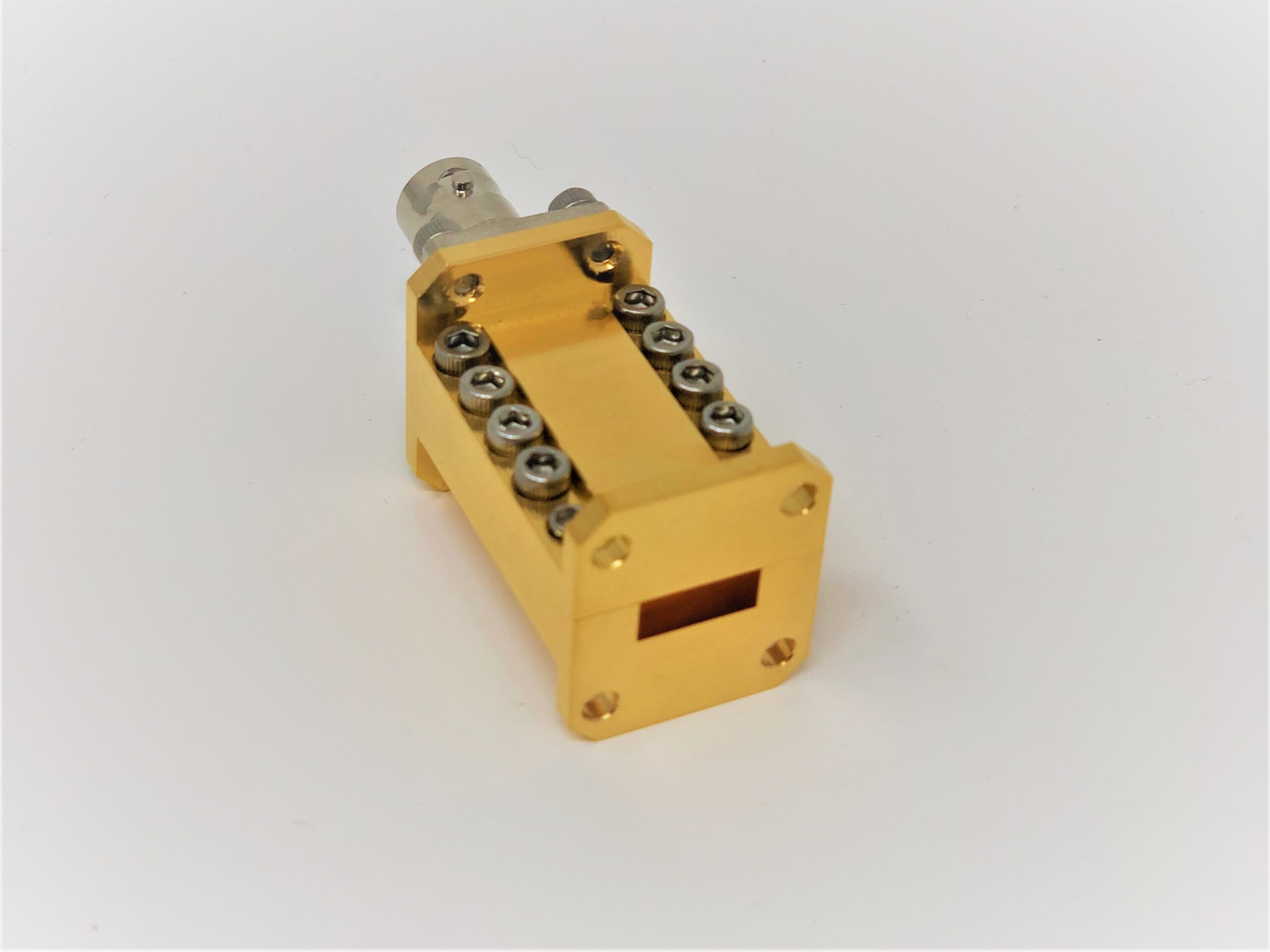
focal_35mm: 52
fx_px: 1908
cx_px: 635
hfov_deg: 36.8
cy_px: 476
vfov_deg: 28.0
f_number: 2.4
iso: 20
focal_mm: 6
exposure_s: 1/120
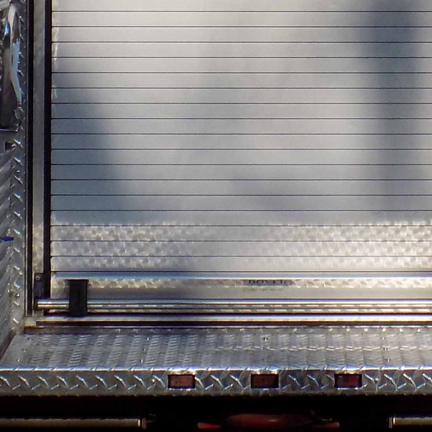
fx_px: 2711
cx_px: 263
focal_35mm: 192
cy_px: -162
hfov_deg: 9.1
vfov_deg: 8.9
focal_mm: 8.1
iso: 80
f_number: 3.7
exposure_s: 1/250
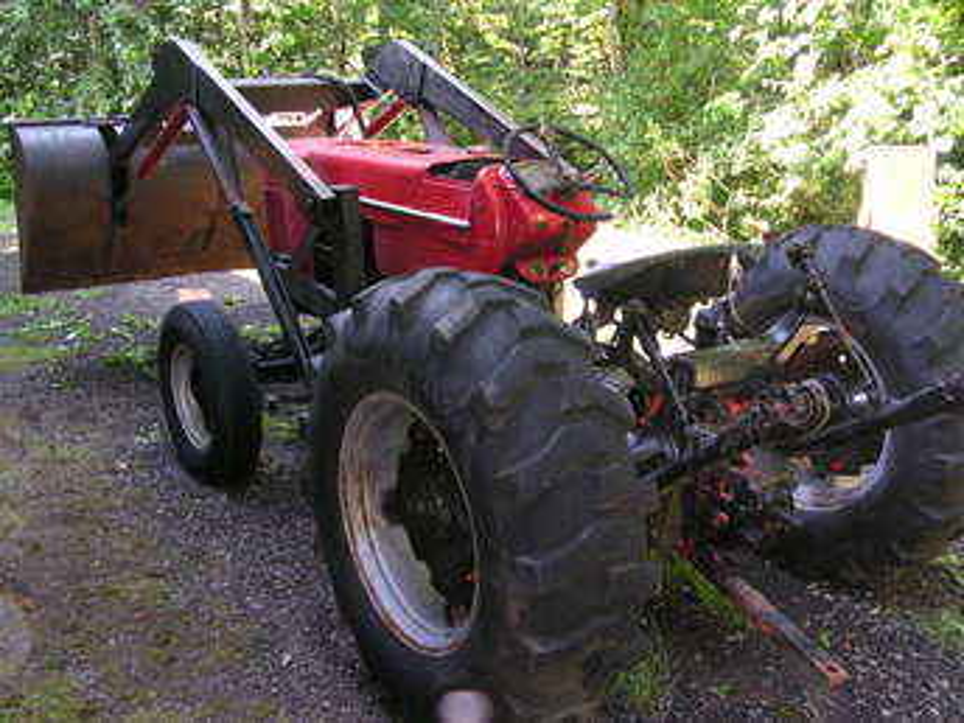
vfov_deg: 38.7
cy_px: 362
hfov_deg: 50.1
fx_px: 1030
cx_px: 482
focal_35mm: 37
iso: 230
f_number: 2.7
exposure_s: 1/60
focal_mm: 5.6
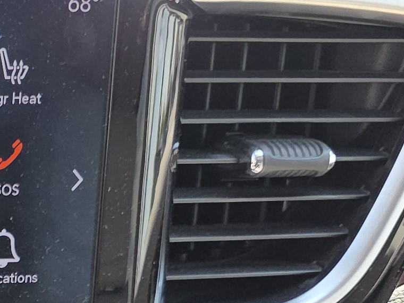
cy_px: 601
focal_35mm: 121
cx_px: -230
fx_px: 1412
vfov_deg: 11.1
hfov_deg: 14.9
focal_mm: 6.3
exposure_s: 1/359
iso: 50
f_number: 1.7
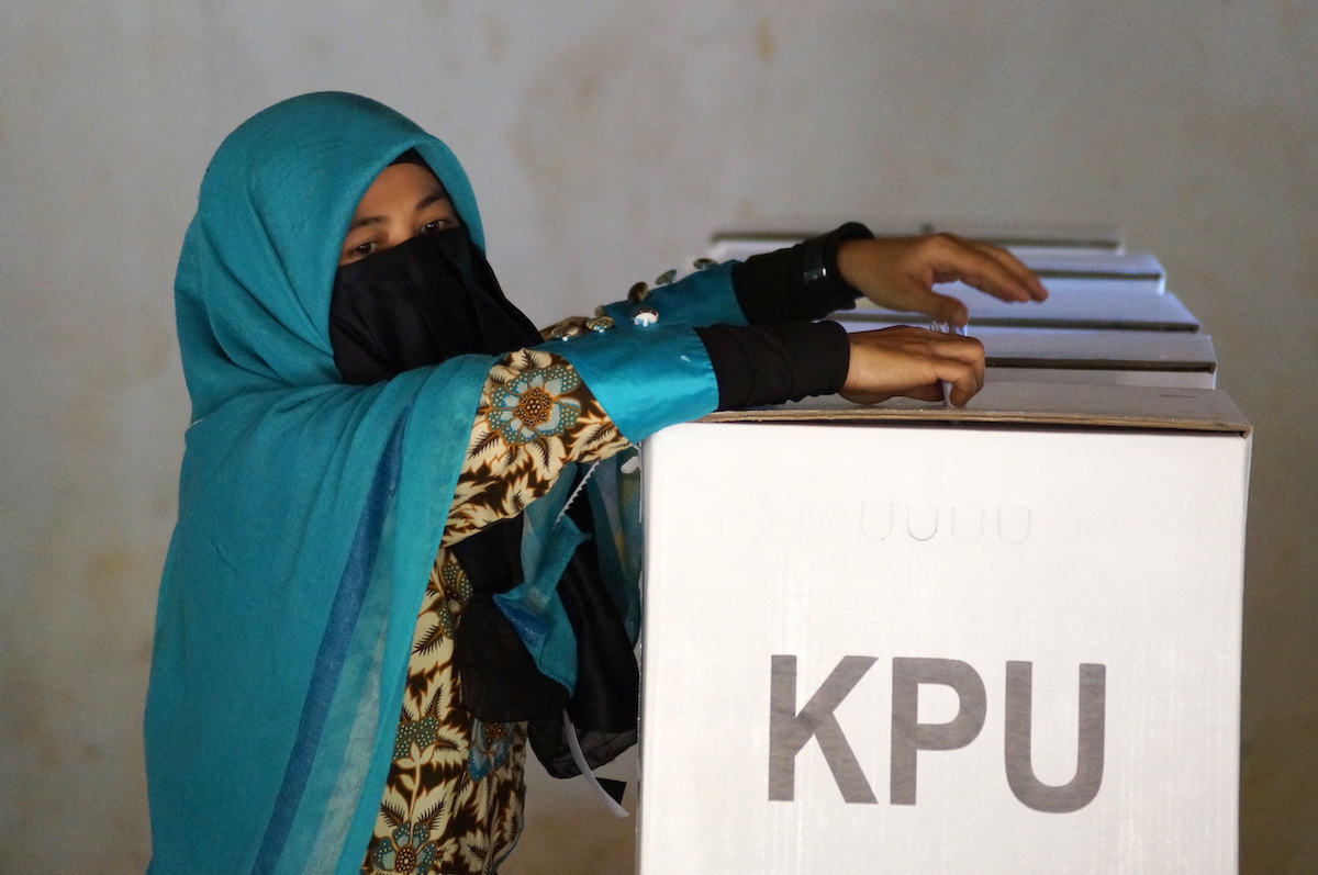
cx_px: 659
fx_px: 6582
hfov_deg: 11.4
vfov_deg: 7.6
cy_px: 438
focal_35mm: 180
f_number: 4.5
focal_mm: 120
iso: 2000
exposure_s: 1/200
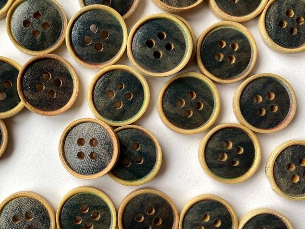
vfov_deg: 54.9
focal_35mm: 25
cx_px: 152
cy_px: 114
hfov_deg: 69.4
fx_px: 220
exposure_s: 1/72
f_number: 1.8
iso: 125
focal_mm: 4.25
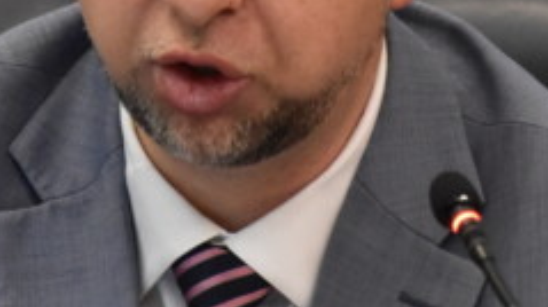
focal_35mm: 921
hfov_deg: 2.3
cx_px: 156
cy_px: 22
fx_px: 13369
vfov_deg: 1.3
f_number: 6.3
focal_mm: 175
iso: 3200
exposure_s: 1/80
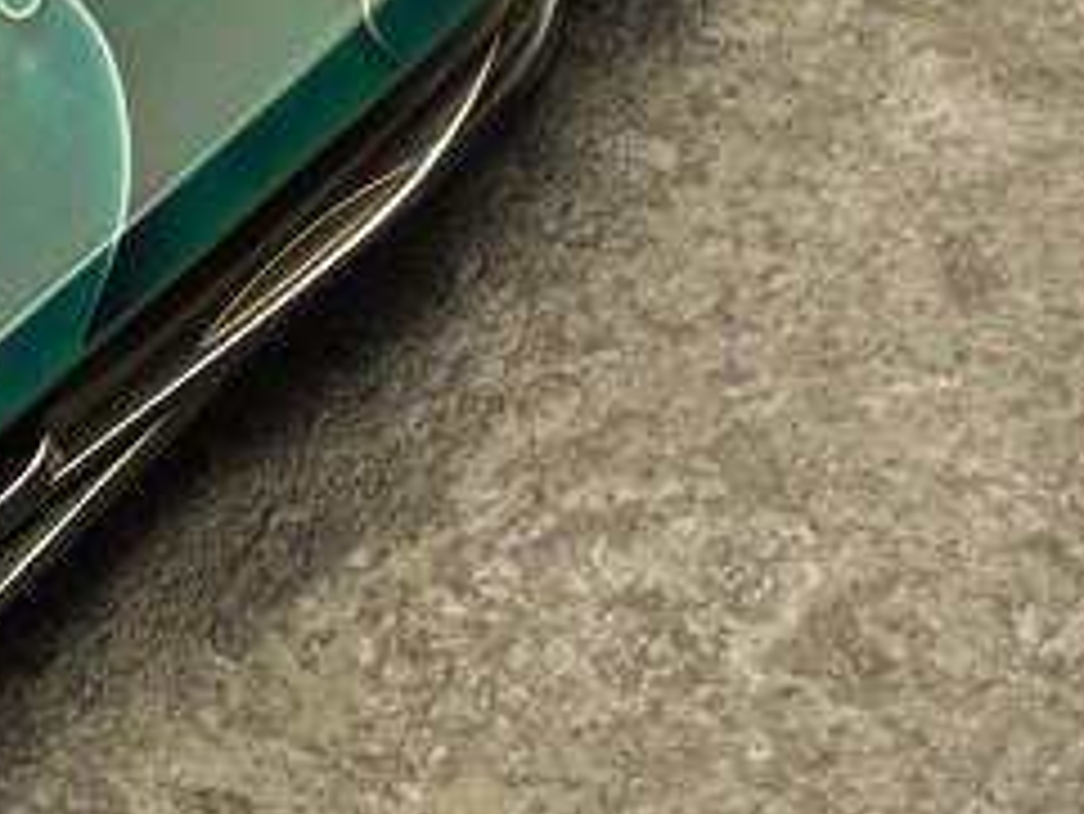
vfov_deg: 12.7
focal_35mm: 116
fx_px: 3634
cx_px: 144
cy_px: 81
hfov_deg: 16.8
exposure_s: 1/45
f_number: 2.8
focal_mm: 7.8
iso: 120
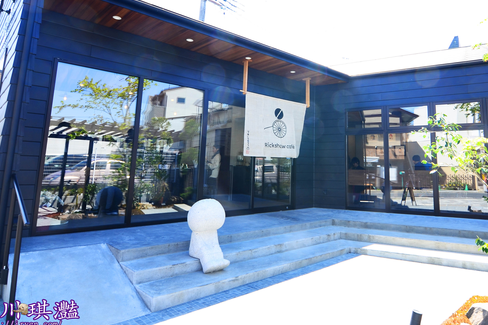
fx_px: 322
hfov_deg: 73.1
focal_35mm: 24
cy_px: 116
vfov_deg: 52.9
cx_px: 306
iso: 100
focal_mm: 11
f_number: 7.1
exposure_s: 1/50
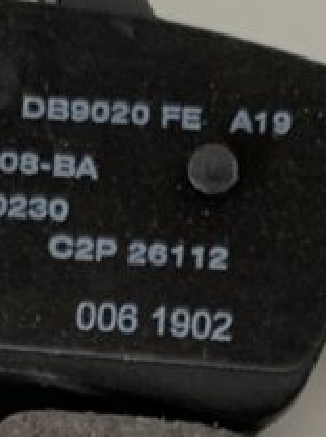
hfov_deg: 11.0
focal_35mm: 133
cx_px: 19
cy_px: 773
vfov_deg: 13.4
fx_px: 1675
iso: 125
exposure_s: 1/60
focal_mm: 4.25
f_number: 1.8
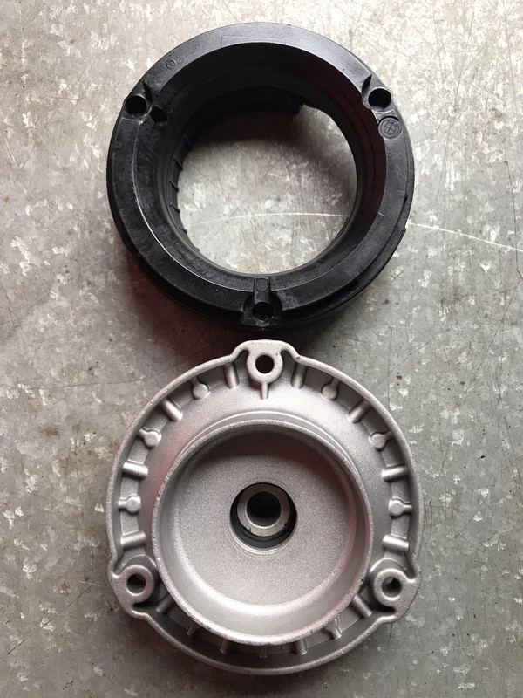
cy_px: 349
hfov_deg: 49.7
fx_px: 564
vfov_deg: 63.4
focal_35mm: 28
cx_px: 262
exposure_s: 1/33
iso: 25
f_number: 1.8
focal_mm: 3.99
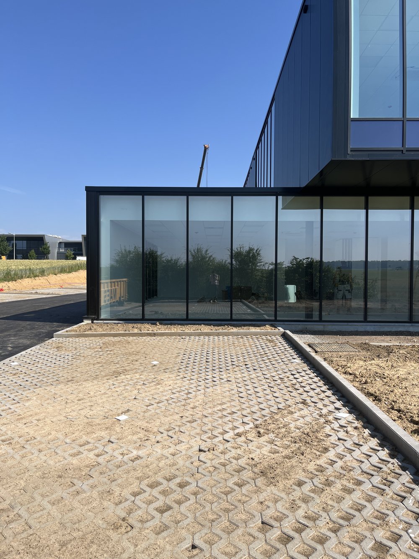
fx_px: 420
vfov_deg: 67.3
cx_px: 210
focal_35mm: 26
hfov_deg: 53.1
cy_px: 280
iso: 50
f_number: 1.6
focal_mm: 5.1
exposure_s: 1/4149
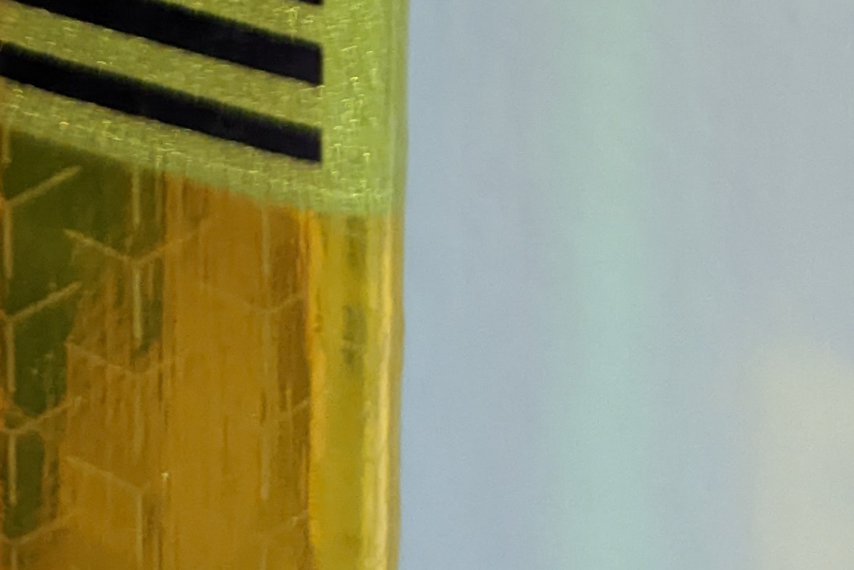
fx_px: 2040
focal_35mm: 86
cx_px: 280
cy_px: -646
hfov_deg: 23.5
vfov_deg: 13.2
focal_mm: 6.81
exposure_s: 1/60
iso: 1934
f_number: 1.85
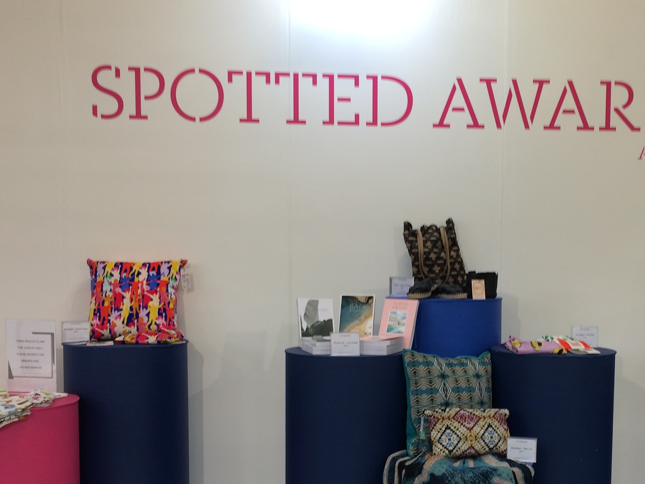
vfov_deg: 29.4
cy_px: 337
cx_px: 428
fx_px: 913
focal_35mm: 49
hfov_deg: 38.5
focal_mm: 4.15
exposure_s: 1/50
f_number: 2.2
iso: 32
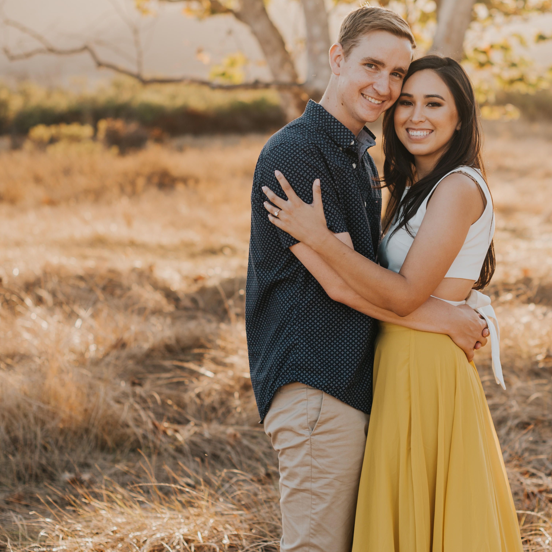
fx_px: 1534
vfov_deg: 20.4
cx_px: 359
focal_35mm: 85
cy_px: 242
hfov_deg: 20.3
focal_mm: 50
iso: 125
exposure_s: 1/320
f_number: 2.8
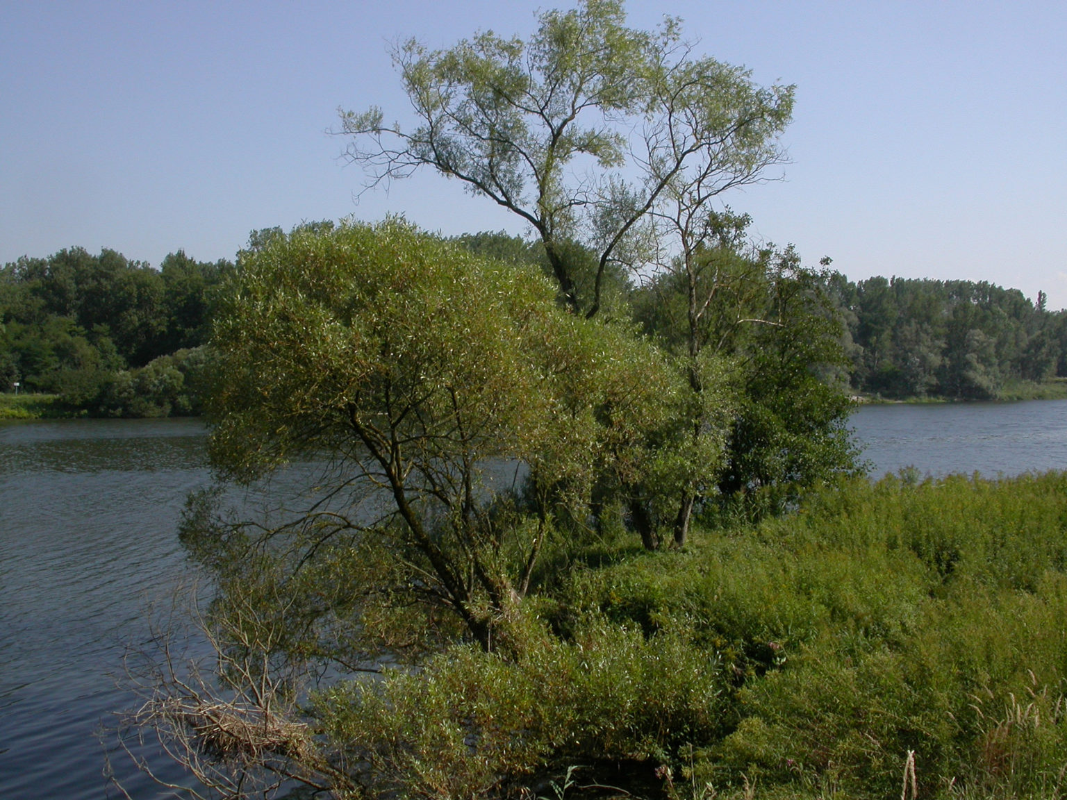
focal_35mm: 38
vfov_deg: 37.7
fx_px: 1171
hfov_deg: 49.0
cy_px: 400
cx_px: 534
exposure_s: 1/364
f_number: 7.5
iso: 100
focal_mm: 7.85
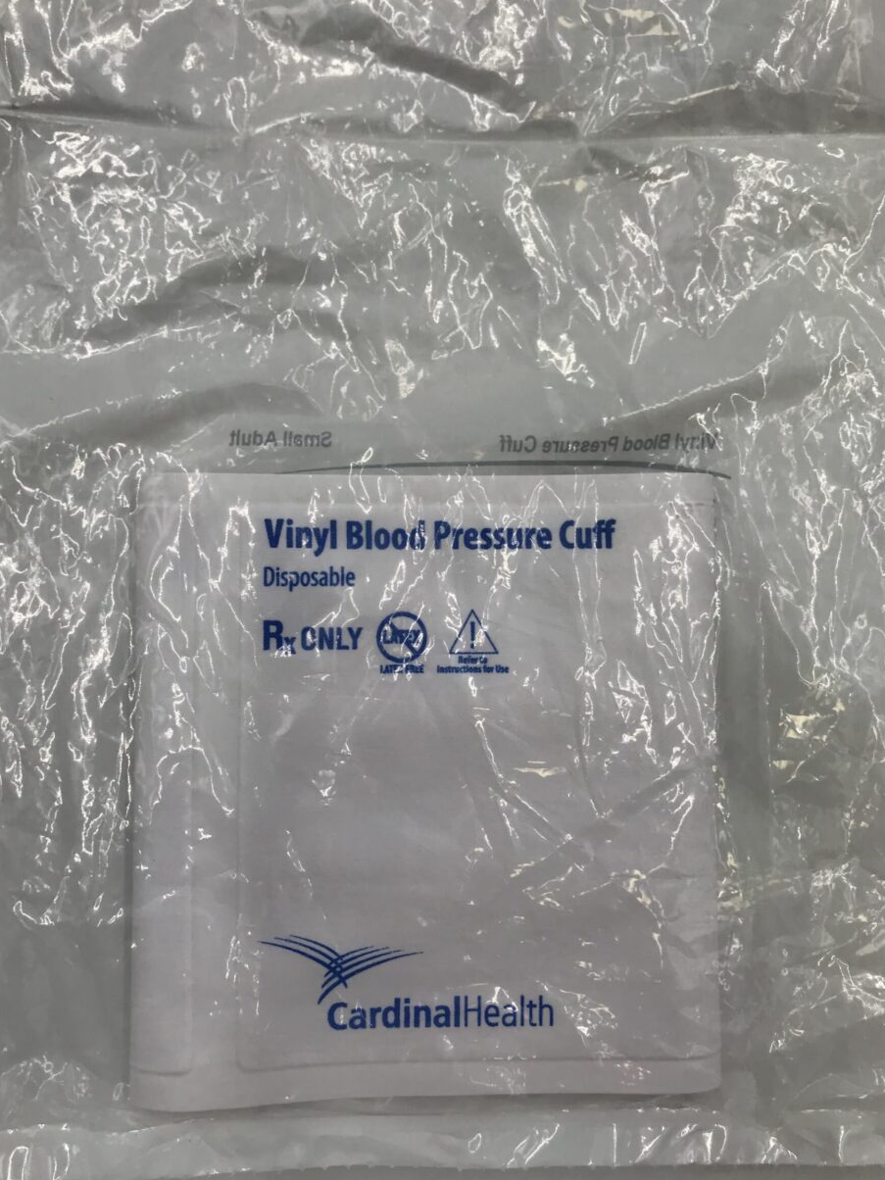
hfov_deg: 45.4
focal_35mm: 31
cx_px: 428
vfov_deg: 58.3
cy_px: 564
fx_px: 1057
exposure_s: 1/120
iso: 25
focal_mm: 3.99
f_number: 1.8
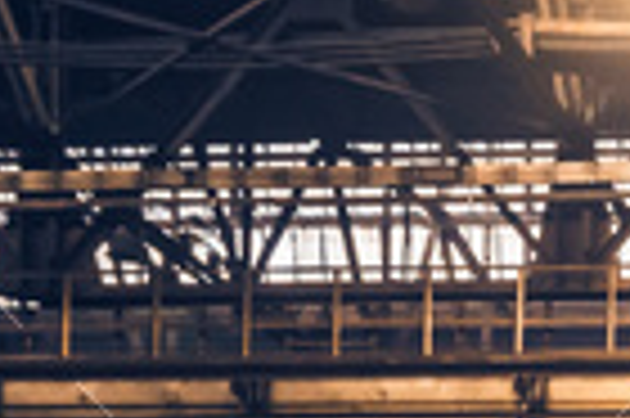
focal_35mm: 137
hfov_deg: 13.8
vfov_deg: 9.3
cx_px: 1017
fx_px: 2397
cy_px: 879
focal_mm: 32.5
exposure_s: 1/80
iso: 800
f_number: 5.6
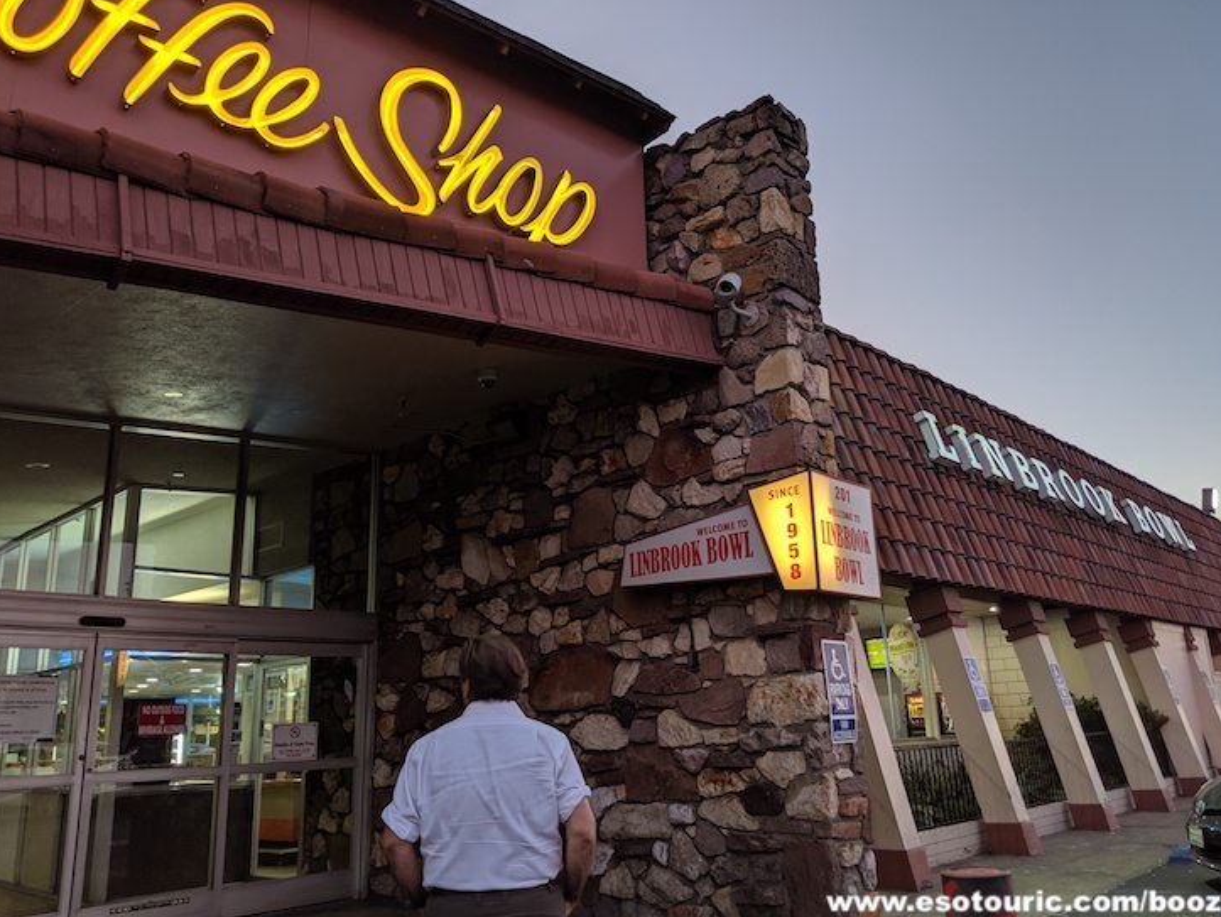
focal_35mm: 28
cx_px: 625
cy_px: 448
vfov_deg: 49.8
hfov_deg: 63.4
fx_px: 988
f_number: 1.8
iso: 56
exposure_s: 1/40
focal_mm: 4.44
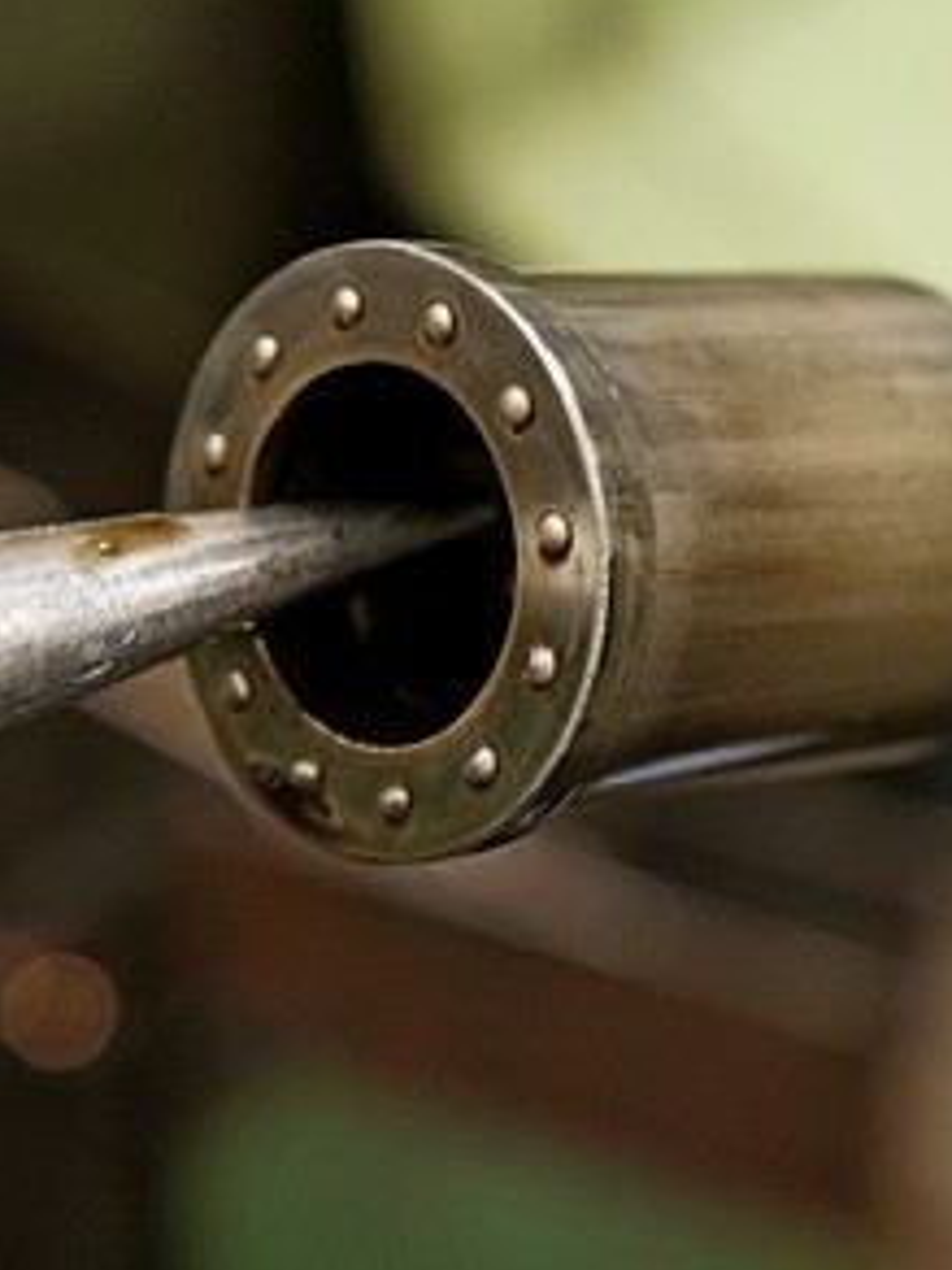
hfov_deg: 33.4
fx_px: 1577
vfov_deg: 43.9
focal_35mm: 43
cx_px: 348
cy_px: 635
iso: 800
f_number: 4
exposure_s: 1/60
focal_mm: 29
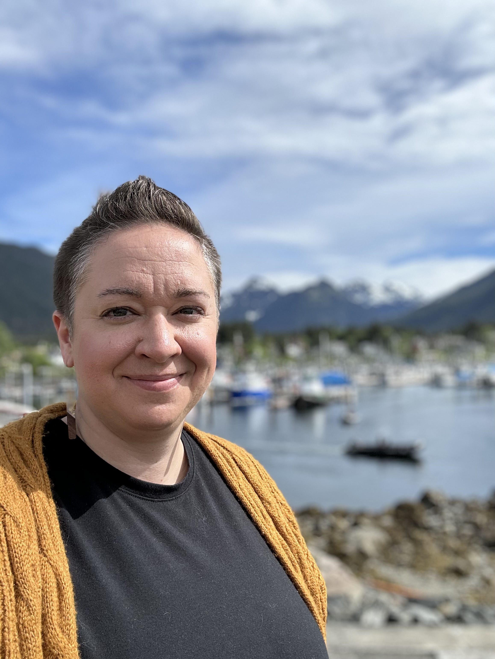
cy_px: 330
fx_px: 572
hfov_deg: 46.8
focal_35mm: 30
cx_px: 248
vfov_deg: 60.0
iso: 32
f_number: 1.9
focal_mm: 2.69
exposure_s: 1/1585
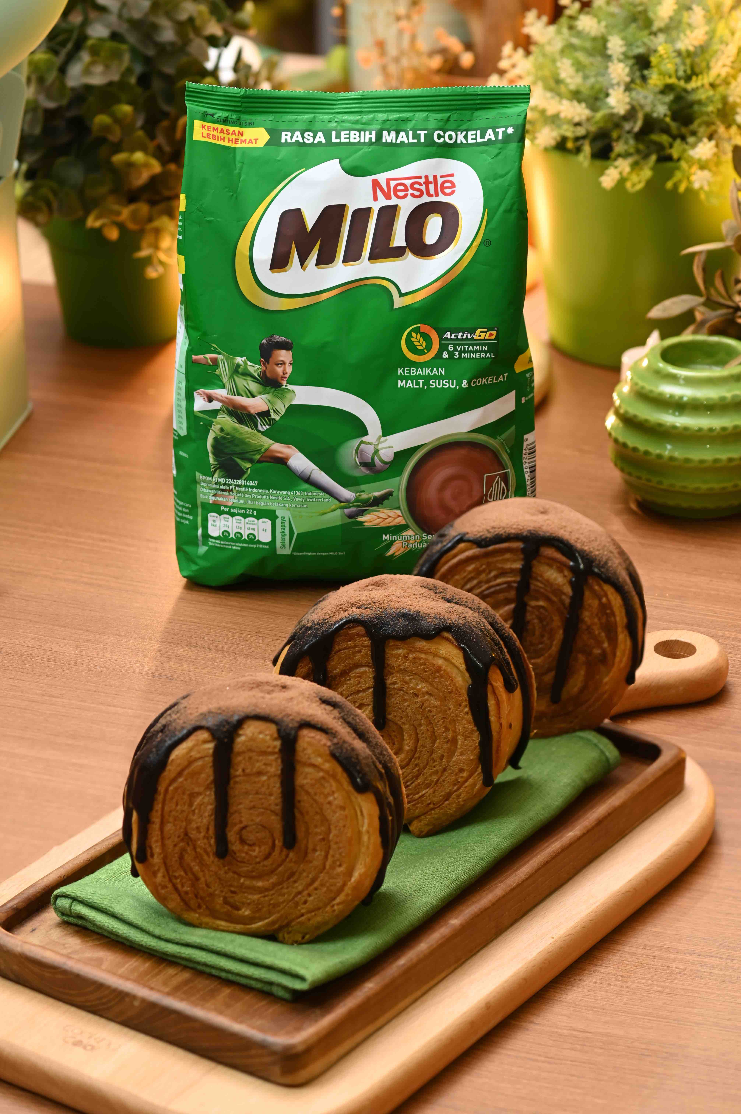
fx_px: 3246
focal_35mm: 105
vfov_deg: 19.5
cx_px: 370
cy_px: 557
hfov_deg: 13.0
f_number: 6.3
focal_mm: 105
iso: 1000
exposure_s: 1/100
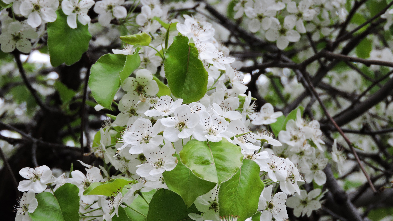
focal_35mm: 240
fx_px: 2501
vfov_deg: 5.1
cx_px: 196
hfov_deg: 9.0
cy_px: 130
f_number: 5.3
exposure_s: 1/60
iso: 100
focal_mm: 39.4
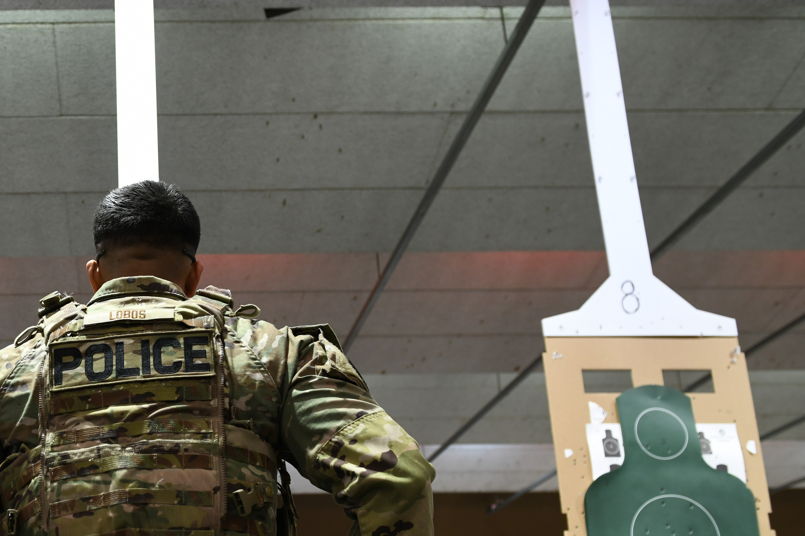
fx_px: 1073
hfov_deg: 39.0
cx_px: 123
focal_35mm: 48
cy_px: 385
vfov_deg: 27.8
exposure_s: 1/80
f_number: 4
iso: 800
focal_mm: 27
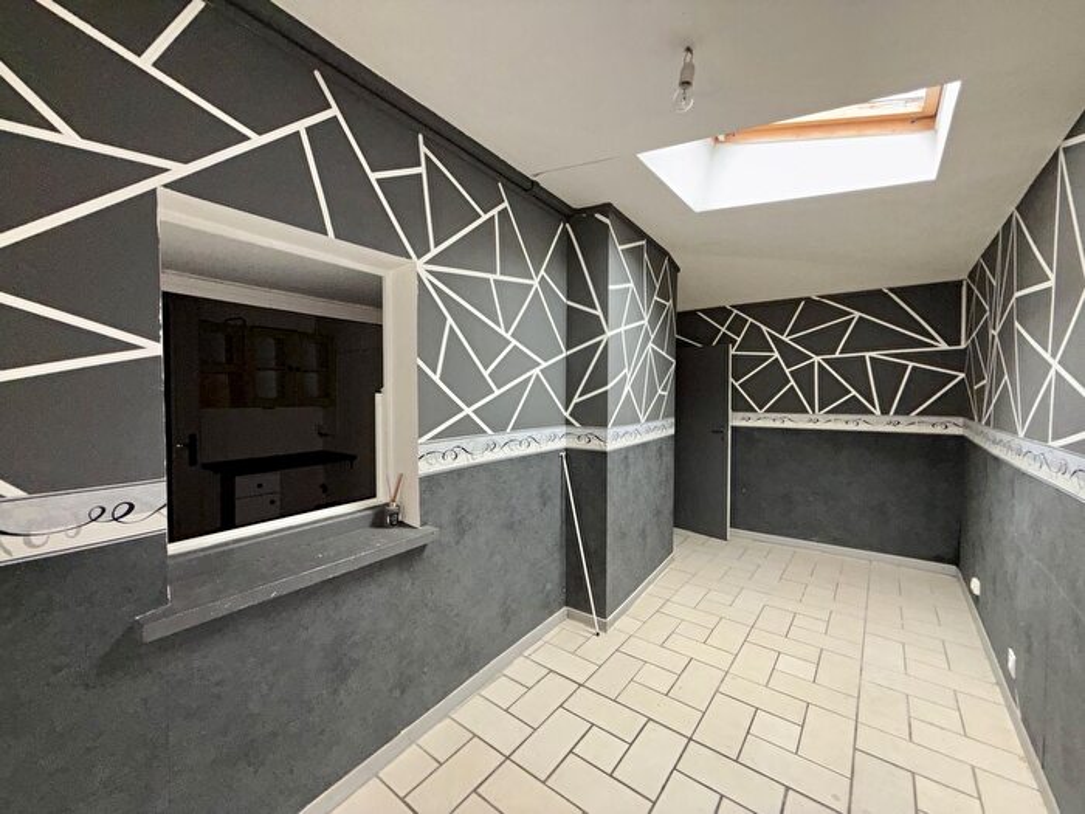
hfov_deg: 102.1
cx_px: 542
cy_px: 407
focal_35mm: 14
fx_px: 439
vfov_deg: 85.7
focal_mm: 2.22
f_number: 2.2
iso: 320
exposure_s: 1/60
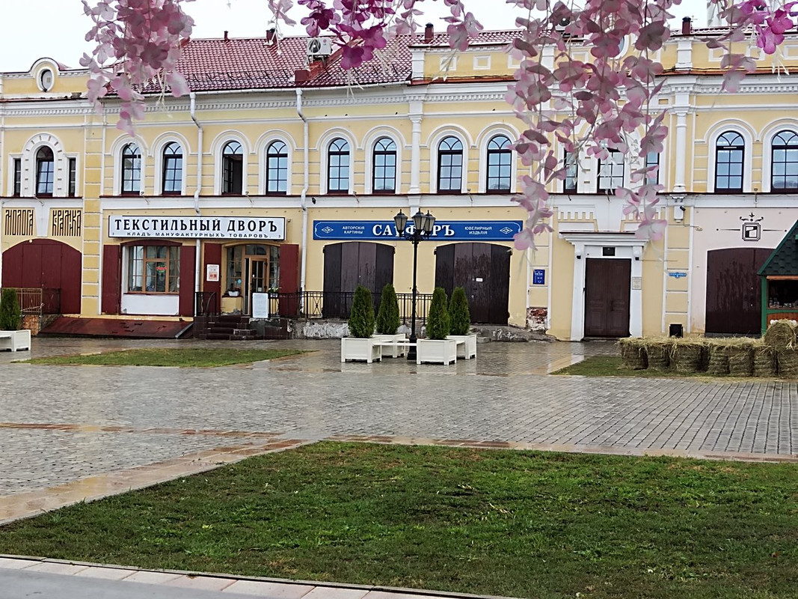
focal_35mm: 51
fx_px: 1176
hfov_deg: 37.5
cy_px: 300
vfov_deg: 28.6
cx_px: 399
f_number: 1.8
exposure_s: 1/179
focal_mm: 4.75
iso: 100
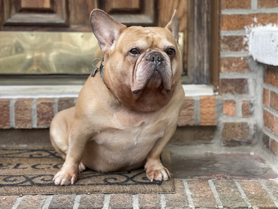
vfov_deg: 22.9
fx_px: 514
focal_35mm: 64
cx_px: 139
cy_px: 104
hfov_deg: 30.3
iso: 100
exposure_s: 1/121
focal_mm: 7.5
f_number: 2.2
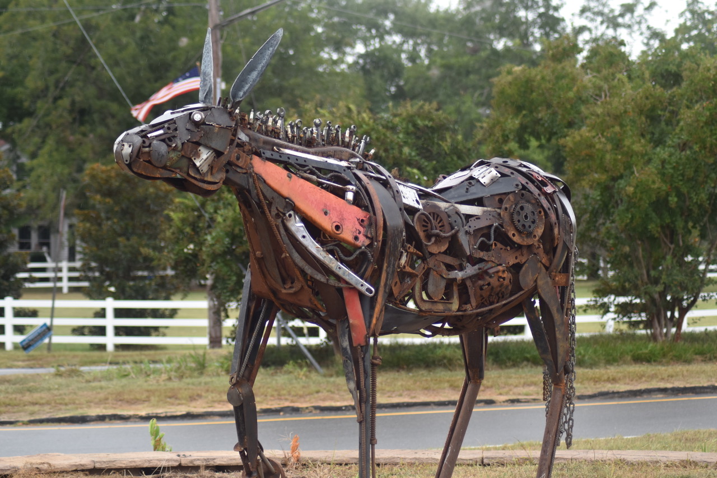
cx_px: 358
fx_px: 2091
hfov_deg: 19.5
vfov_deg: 13.0
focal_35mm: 105
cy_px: 239
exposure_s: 1/320
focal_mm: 70
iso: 400
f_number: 4.5
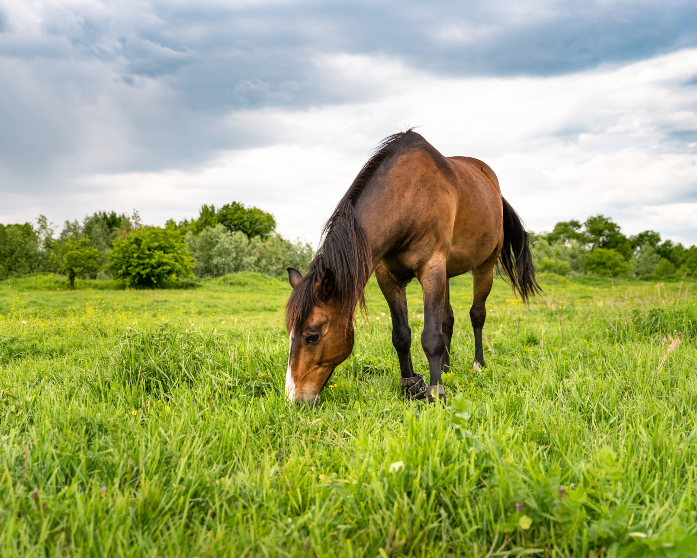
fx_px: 763
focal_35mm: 37
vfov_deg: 40.1
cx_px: 260
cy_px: 285
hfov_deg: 48.6
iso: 200
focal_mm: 31
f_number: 2.8
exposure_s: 1/2500
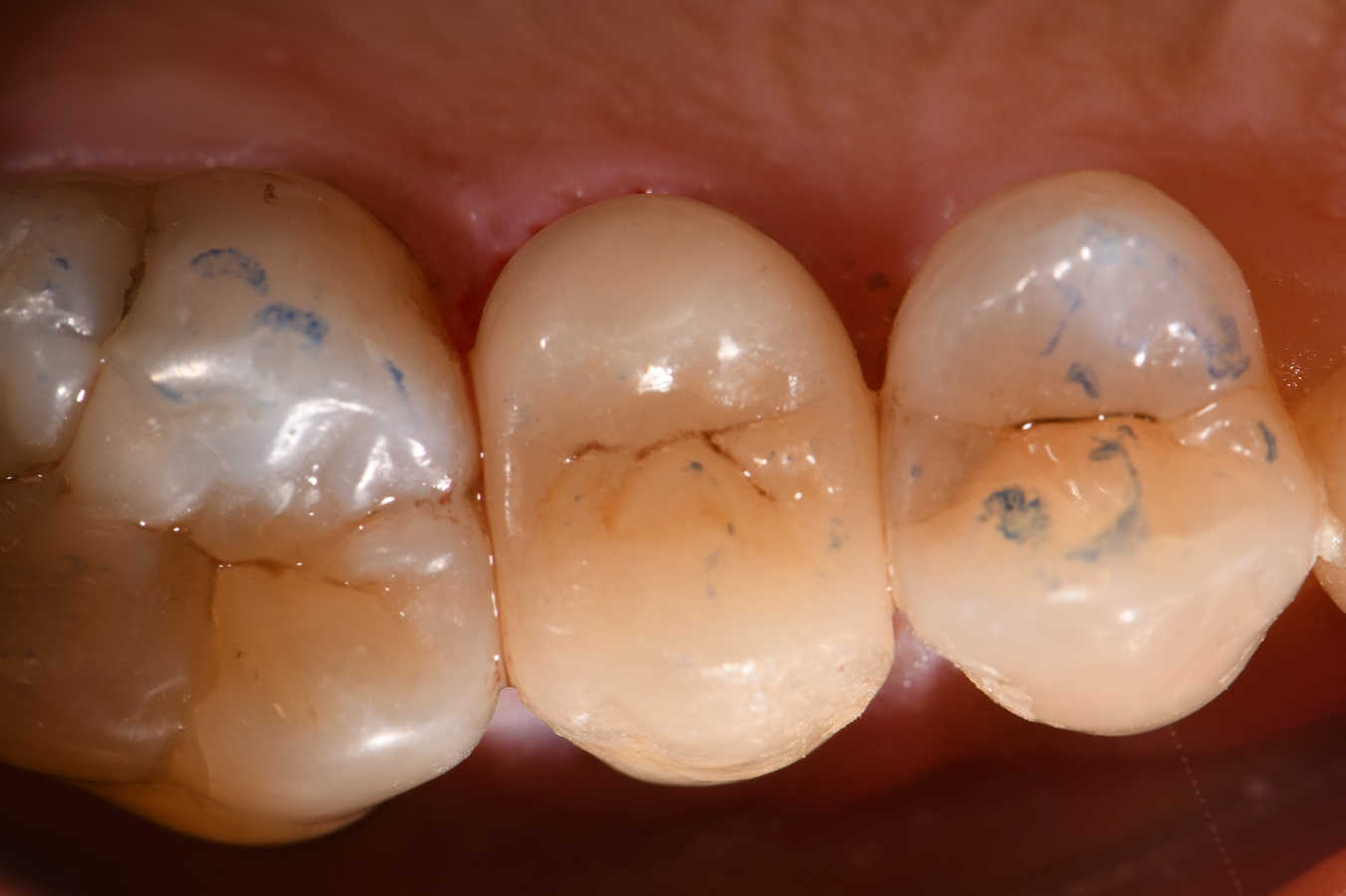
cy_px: 448
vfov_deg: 8.7
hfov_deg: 13.1
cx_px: 673
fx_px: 5867
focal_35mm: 157
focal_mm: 105
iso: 200
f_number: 32
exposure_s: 1/160
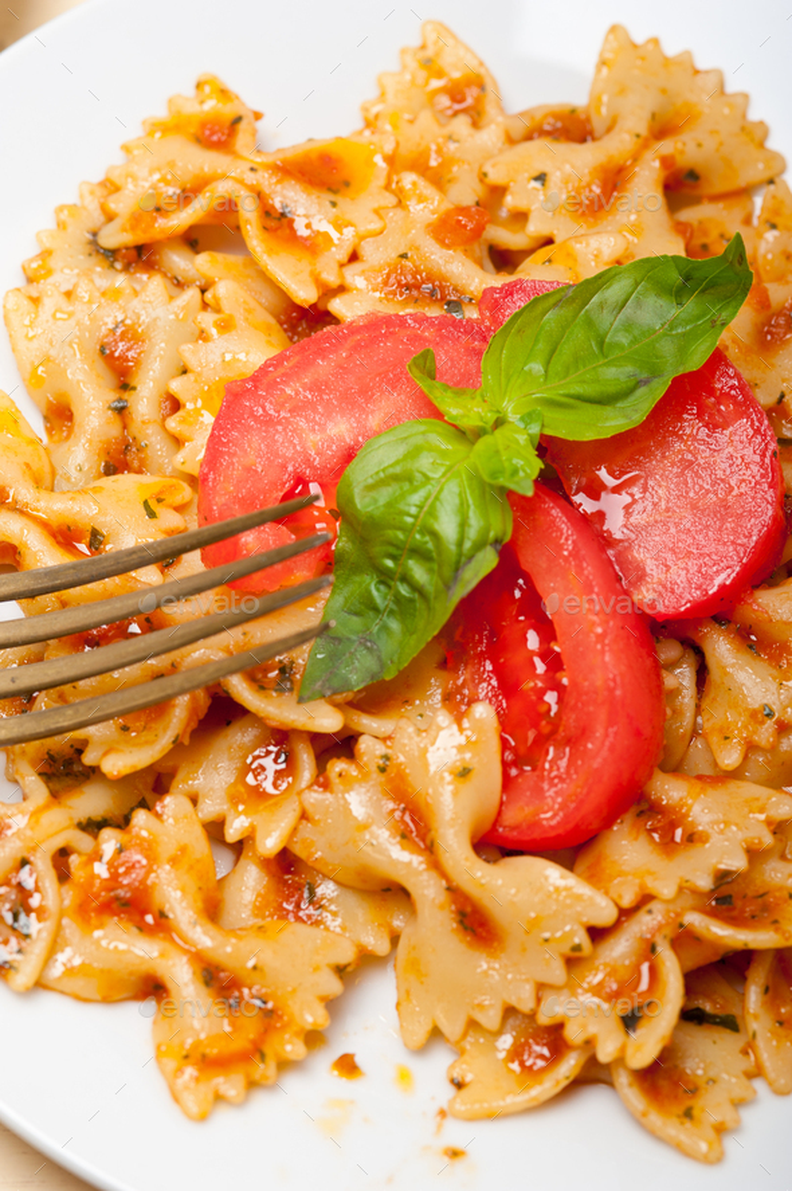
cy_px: 596
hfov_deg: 13.0
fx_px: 3470
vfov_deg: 19.5
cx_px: 396
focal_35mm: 105
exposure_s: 1/200
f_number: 11
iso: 200
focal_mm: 105
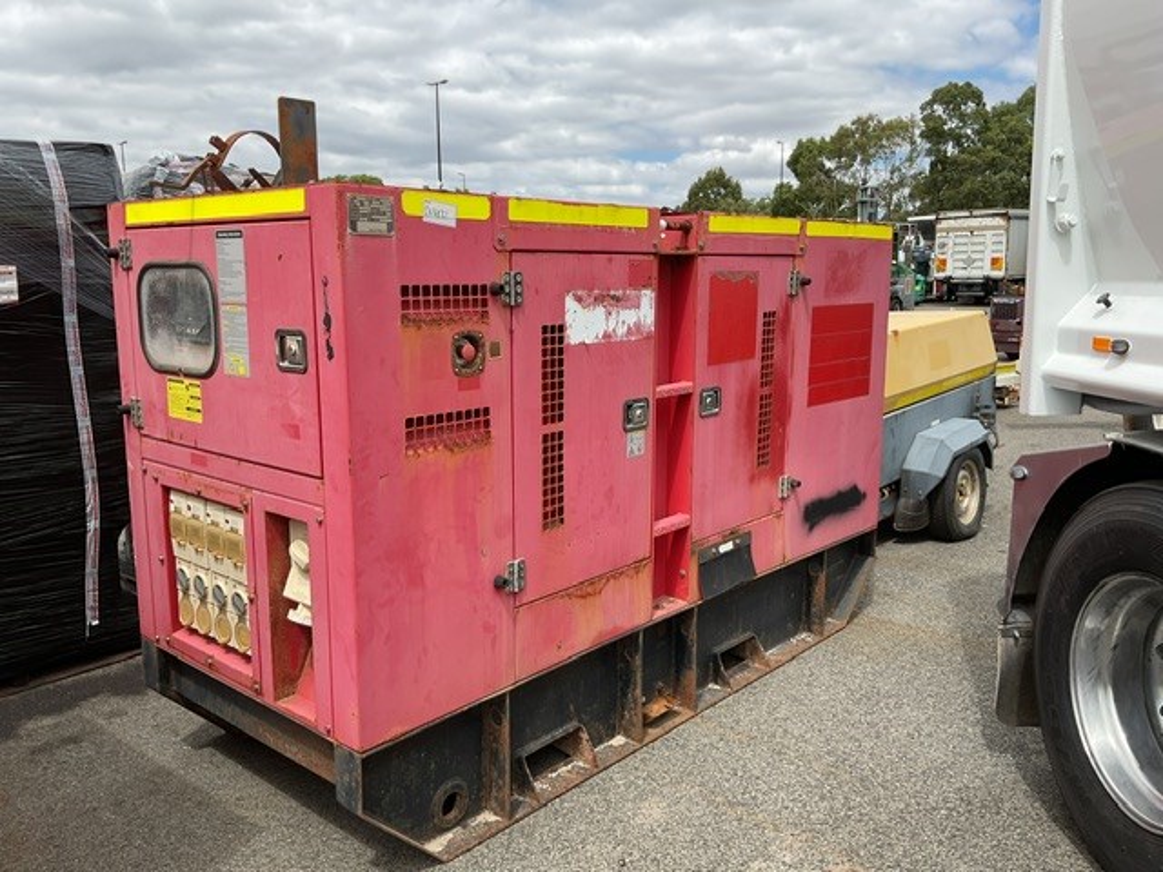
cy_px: 436
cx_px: 582
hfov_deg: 61.7
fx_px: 974
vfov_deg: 48.2
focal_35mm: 29
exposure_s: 1/1848
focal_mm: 3
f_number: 1.8
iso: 16
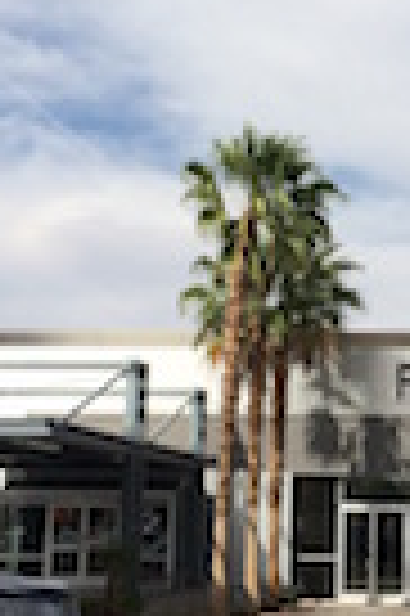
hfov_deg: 15.2
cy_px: 265
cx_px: 424
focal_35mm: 88
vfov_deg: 23.1
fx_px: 1507
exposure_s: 1/3425
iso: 32
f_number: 2.2
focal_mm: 4.15
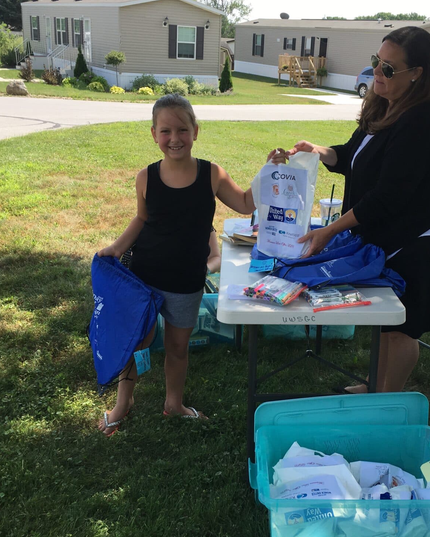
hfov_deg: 37.2
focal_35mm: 40
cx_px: 257
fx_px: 636
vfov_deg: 45.8
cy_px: 260
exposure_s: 1/712
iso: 25
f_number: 2.2
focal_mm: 4.15
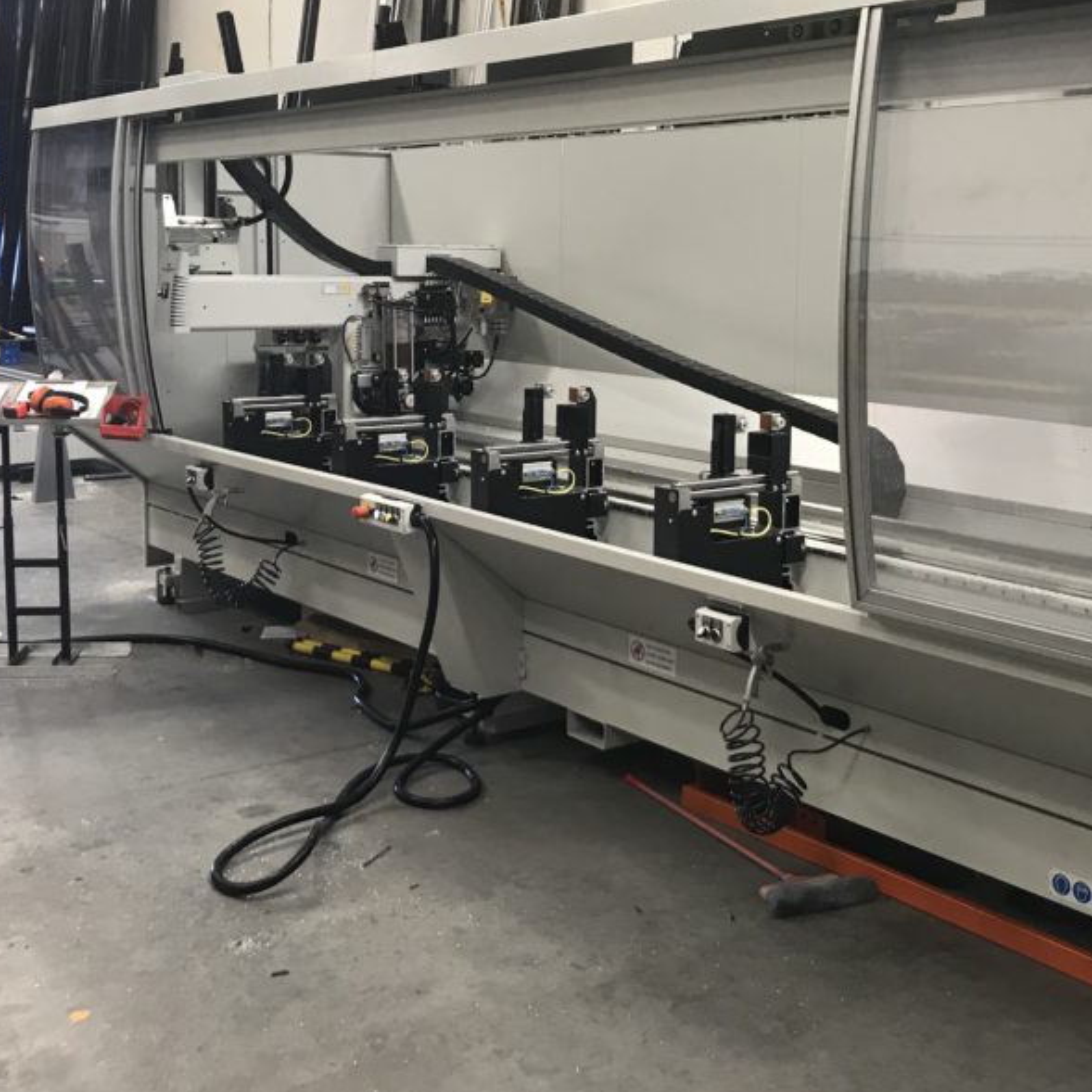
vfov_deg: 39.0
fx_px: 1535
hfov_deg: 39.2
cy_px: 438
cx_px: 571
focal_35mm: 43
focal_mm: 3.99
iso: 32
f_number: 1.8
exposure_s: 1/33
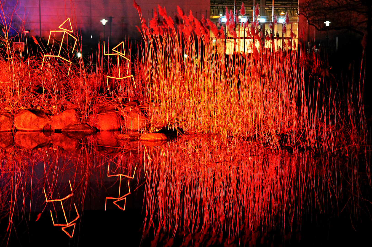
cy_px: 124
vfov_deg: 22.6
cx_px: 186
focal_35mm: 60
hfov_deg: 33.4
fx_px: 619
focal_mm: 40
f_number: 4
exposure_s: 1/4
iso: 800
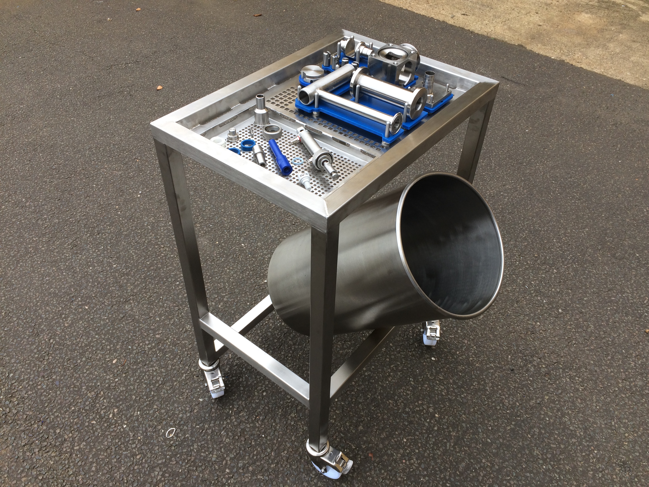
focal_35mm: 29
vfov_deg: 48.2
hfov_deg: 61.7
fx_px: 544
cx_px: 324
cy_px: 244
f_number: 2.2
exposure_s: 1/133
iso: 32
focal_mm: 4.15
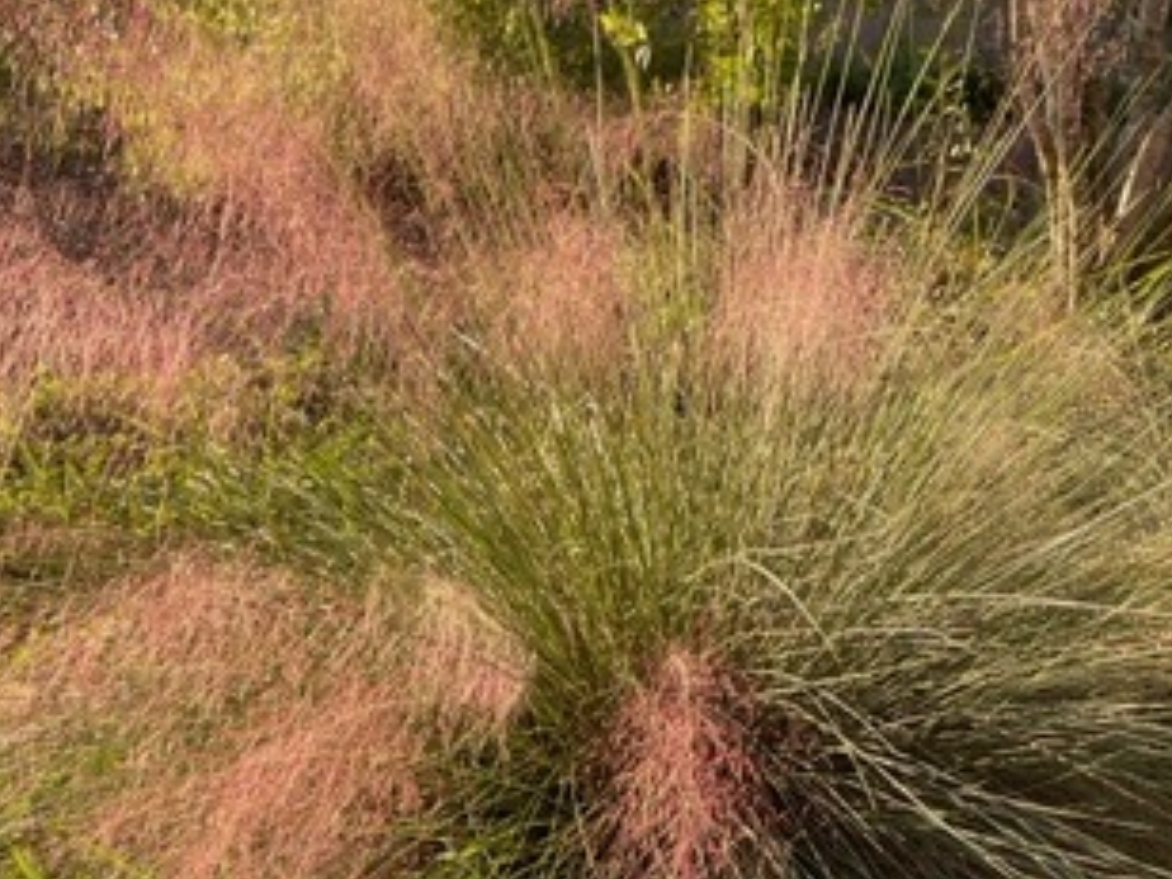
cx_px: 609
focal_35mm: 54
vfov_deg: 25.9
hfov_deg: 35.5
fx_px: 1828
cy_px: 841
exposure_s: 1/413
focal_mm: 5.1
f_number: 1.6
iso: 32
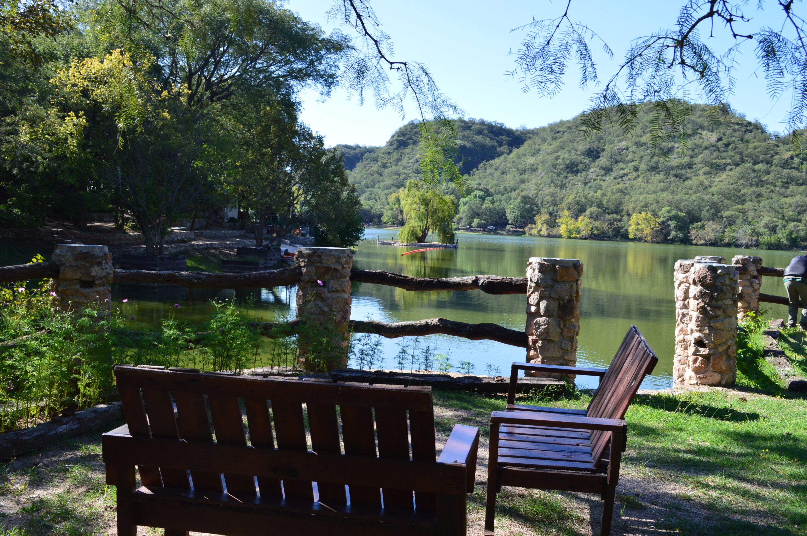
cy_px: 268
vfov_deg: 36.8
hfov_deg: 53.2
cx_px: 404
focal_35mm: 36
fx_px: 806
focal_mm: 24
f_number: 10
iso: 400
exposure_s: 1/250
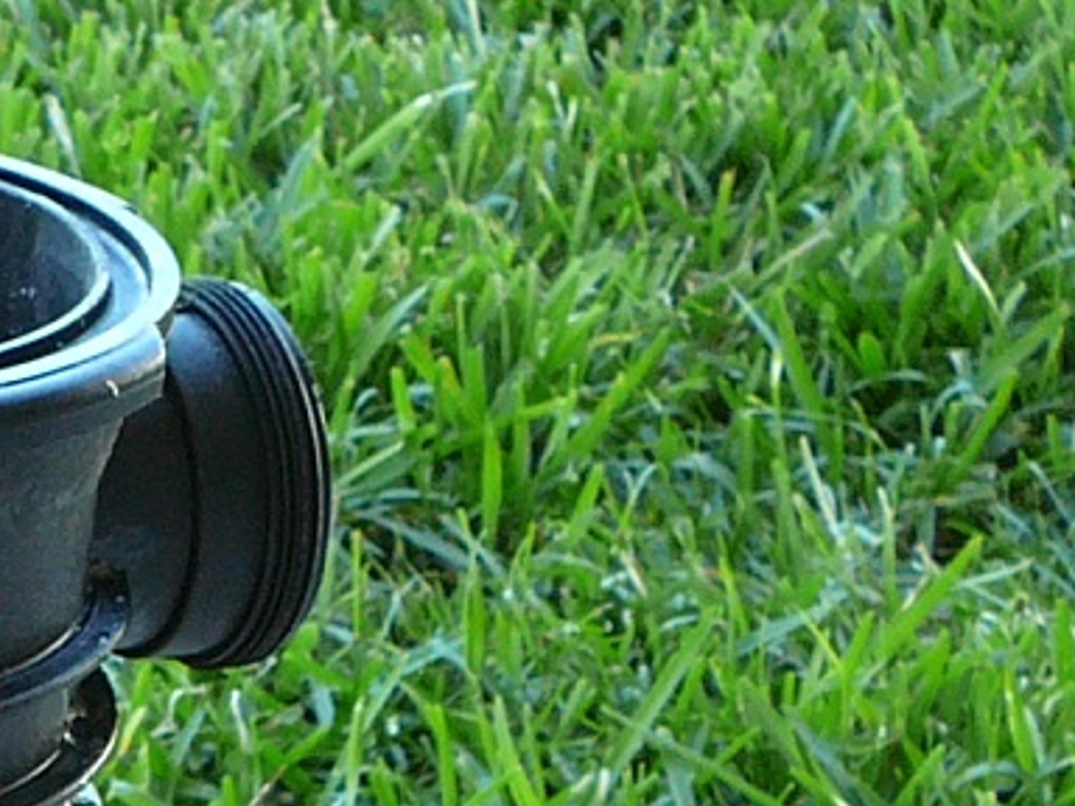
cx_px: -649
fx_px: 4348
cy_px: 1254
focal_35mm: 140
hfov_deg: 13.1
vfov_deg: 10.2
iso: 100
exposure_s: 1/60
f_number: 2.8
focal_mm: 5.2
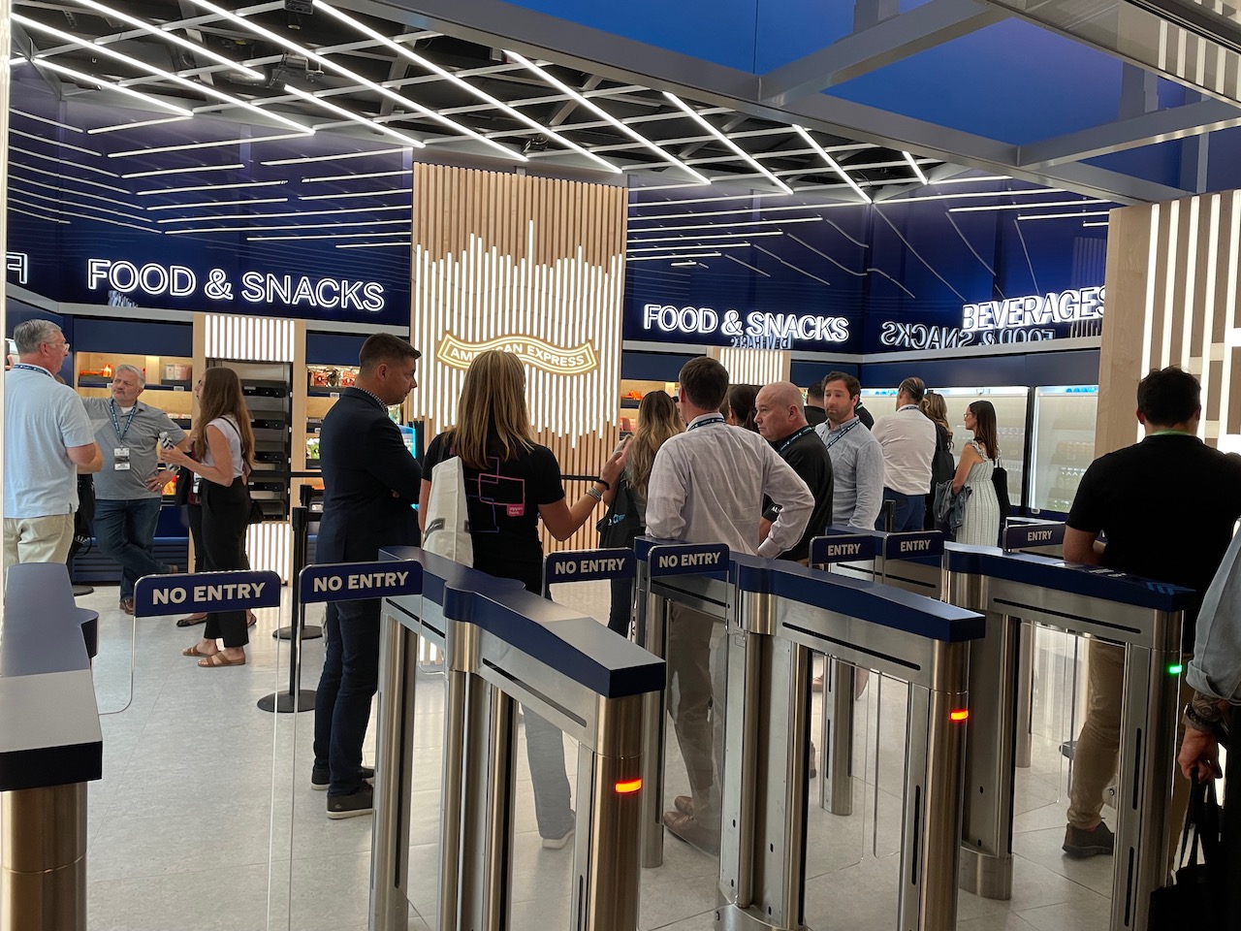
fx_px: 932
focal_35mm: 26
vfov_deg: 53.1
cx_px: 620
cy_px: 466
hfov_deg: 67.3
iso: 125
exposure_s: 1/83
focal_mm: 4.2
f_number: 1.6
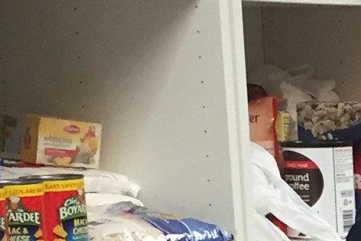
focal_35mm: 156
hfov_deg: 11.5
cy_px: 423
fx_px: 1565
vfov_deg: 8.5
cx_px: 771
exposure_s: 1/30
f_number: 2.2
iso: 50
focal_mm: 4.15
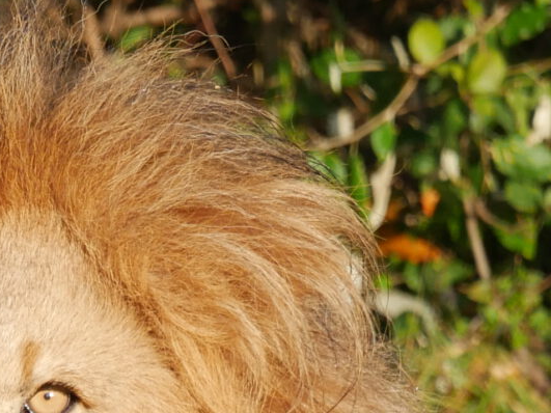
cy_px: 555
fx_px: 23027
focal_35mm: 1447
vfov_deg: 1.0
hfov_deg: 1.4
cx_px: -445
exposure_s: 1/320
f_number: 5.6
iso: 320
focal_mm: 150
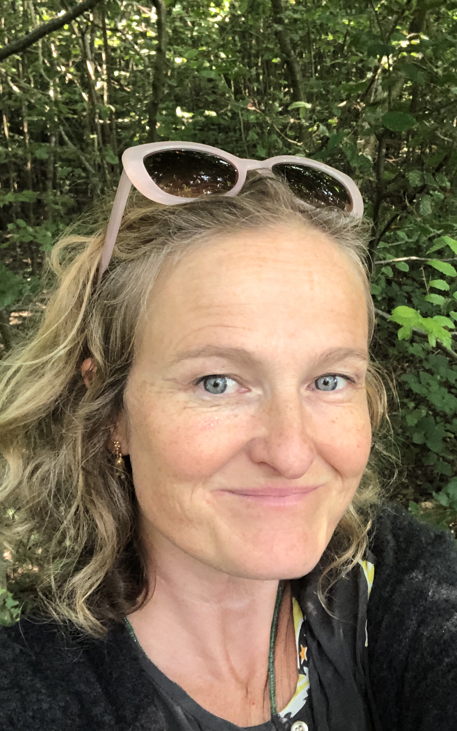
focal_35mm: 34
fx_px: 677
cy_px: 365
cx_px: 221
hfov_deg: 37.3
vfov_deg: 56.7
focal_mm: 2.87
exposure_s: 1/120
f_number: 2.2
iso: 125
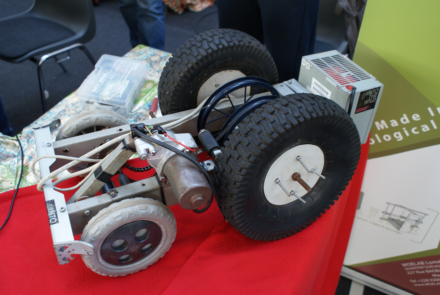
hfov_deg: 57.2
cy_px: 148
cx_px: 220
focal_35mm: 33
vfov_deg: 40.1
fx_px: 404
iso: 250
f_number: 4
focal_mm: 22
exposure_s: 1/40
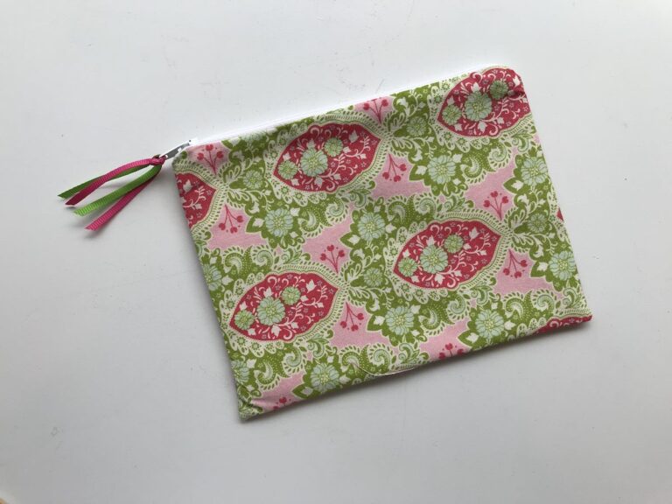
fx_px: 544
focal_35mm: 28
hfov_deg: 63.4
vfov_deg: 49.7
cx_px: 336
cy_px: 252
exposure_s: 1/435
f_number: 1.8
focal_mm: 3.99
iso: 20
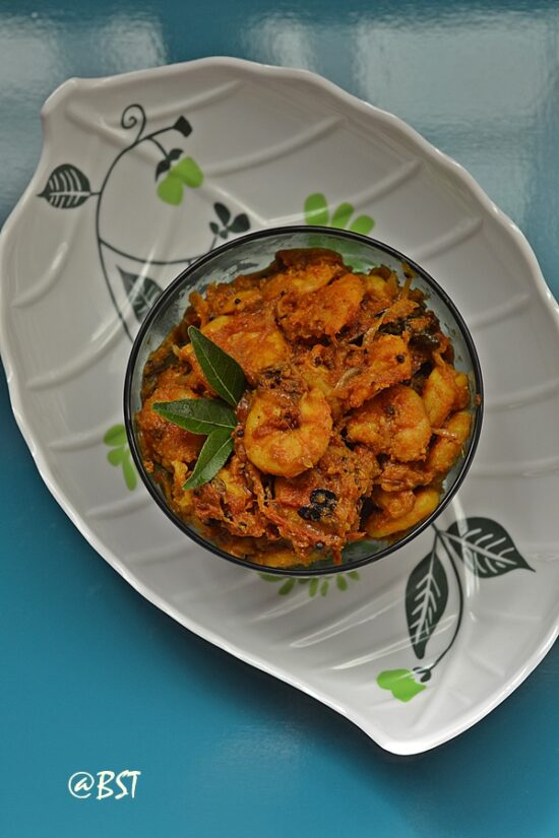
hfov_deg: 18.2
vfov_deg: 27.0
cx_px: 280
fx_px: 1747
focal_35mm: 75
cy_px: 419
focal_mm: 50
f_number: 4.5
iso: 400
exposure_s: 1/80
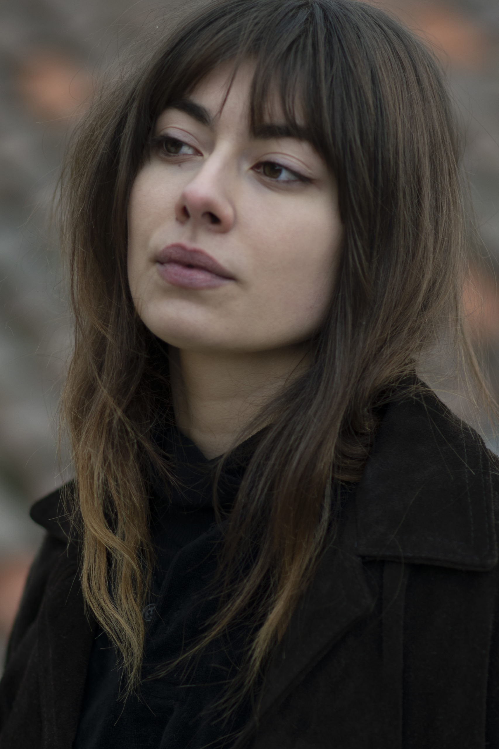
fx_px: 3534
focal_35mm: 170
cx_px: 250
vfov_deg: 12.1
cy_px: 374
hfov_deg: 8.1
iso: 160
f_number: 1.8
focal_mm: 85
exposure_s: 1/1000
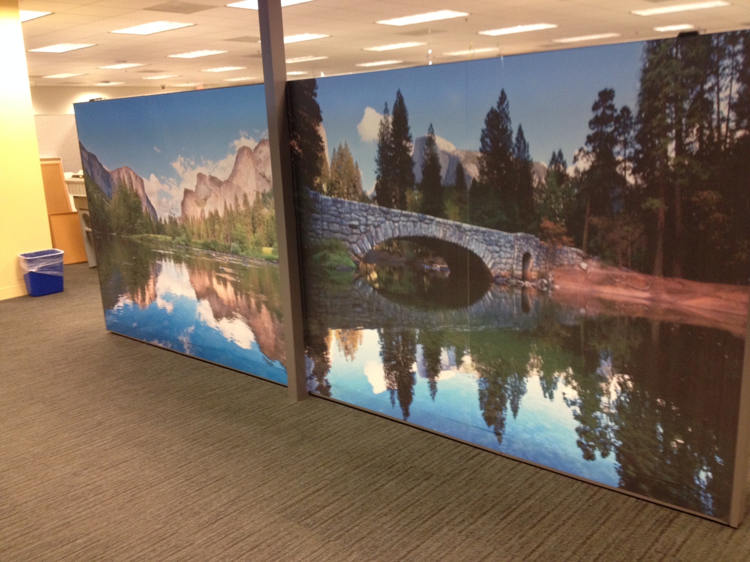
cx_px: 375
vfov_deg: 40.7
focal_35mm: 35
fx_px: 758
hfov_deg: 52.6
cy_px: 281
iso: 160
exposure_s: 1/20
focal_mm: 4.28
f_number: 2.4
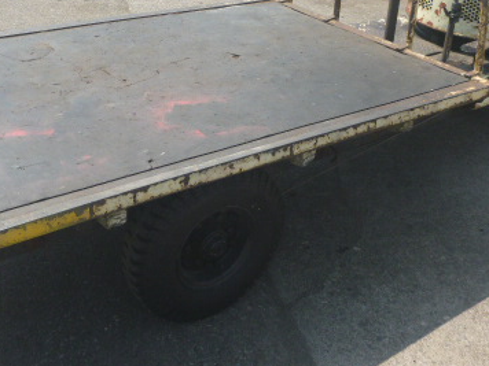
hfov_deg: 42.0
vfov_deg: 31.3
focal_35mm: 45
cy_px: 67
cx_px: 225
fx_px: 636
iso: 100
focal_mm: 4.5
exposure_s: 1/320
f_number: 3.9
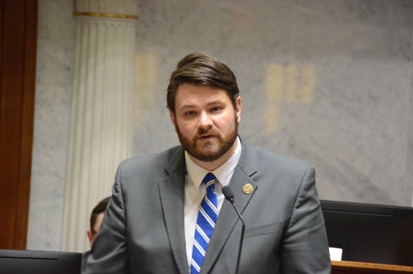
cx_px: 206
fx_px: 2490
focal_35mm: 218
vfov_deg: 6.3
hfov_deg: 9.5
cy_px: 137
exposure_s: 1/60
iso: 6400
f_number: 7.1
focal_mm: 145
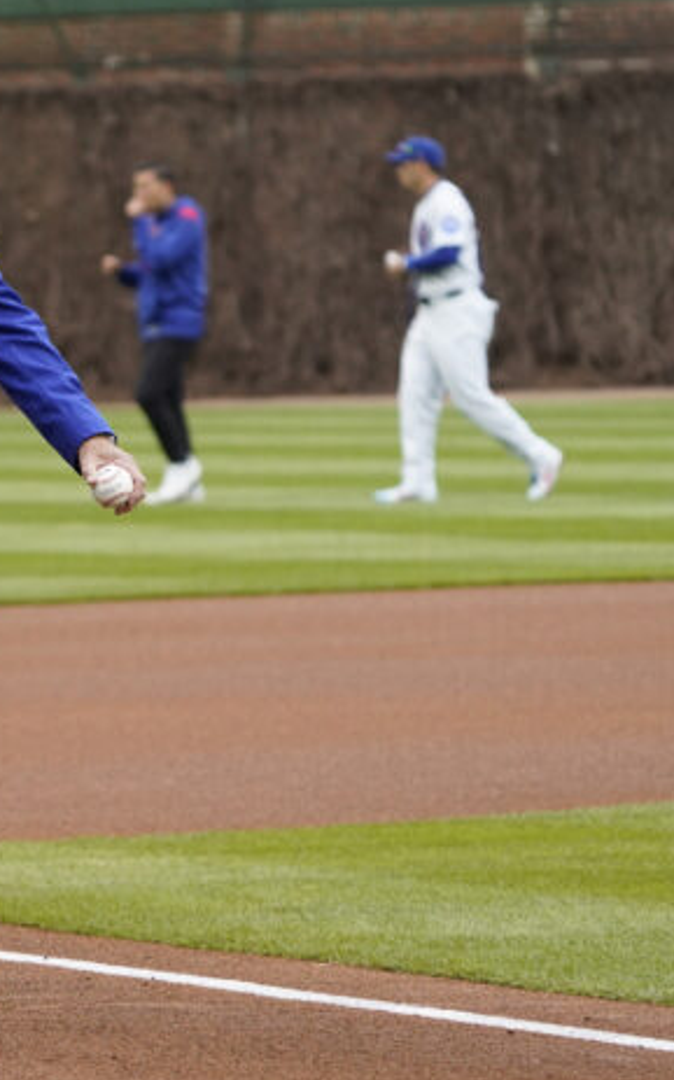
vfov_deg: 4.7
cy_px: 337
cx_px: -259
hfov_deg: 2.9
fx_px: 13267
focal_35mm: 451
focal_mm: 200
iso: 2000
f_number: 6.3
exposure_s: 1/2000
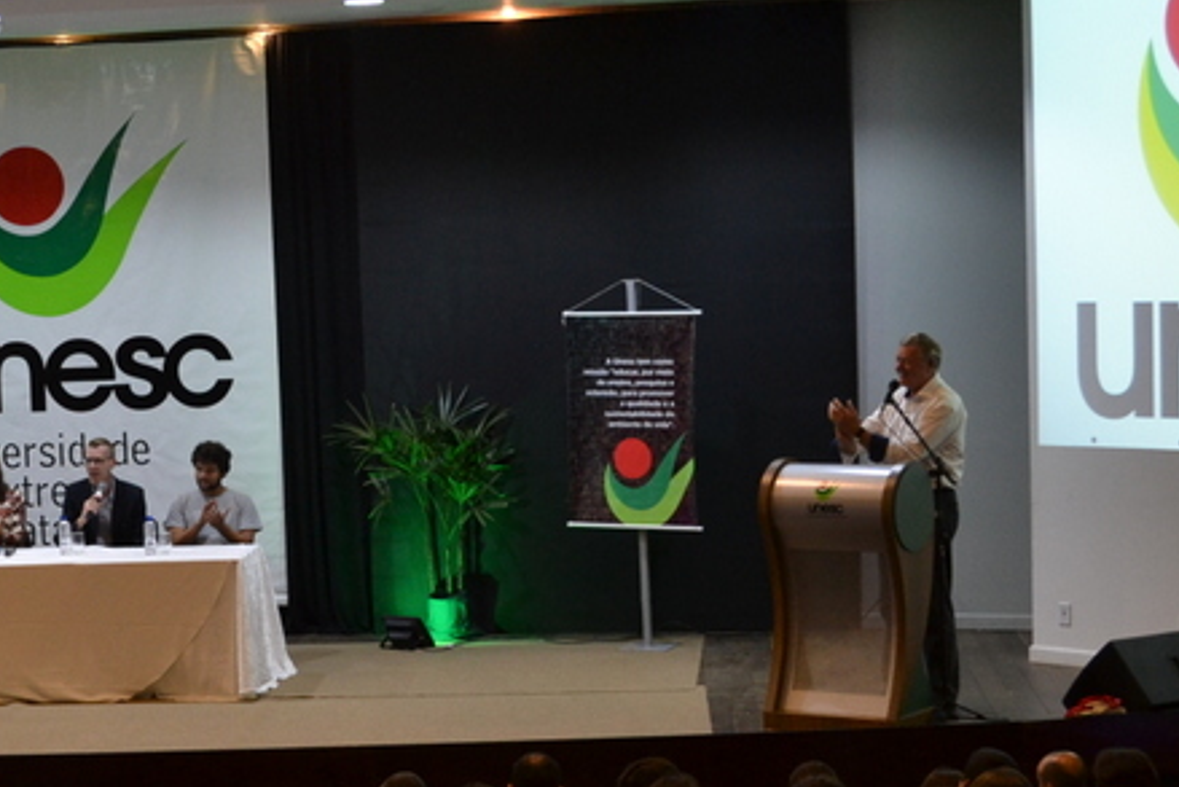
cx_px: 314
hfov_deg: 21.7
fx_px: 3047
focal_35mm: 93
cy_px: 521
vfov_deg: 14.7
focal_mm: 34
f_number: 5
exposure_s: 1/30
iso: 800
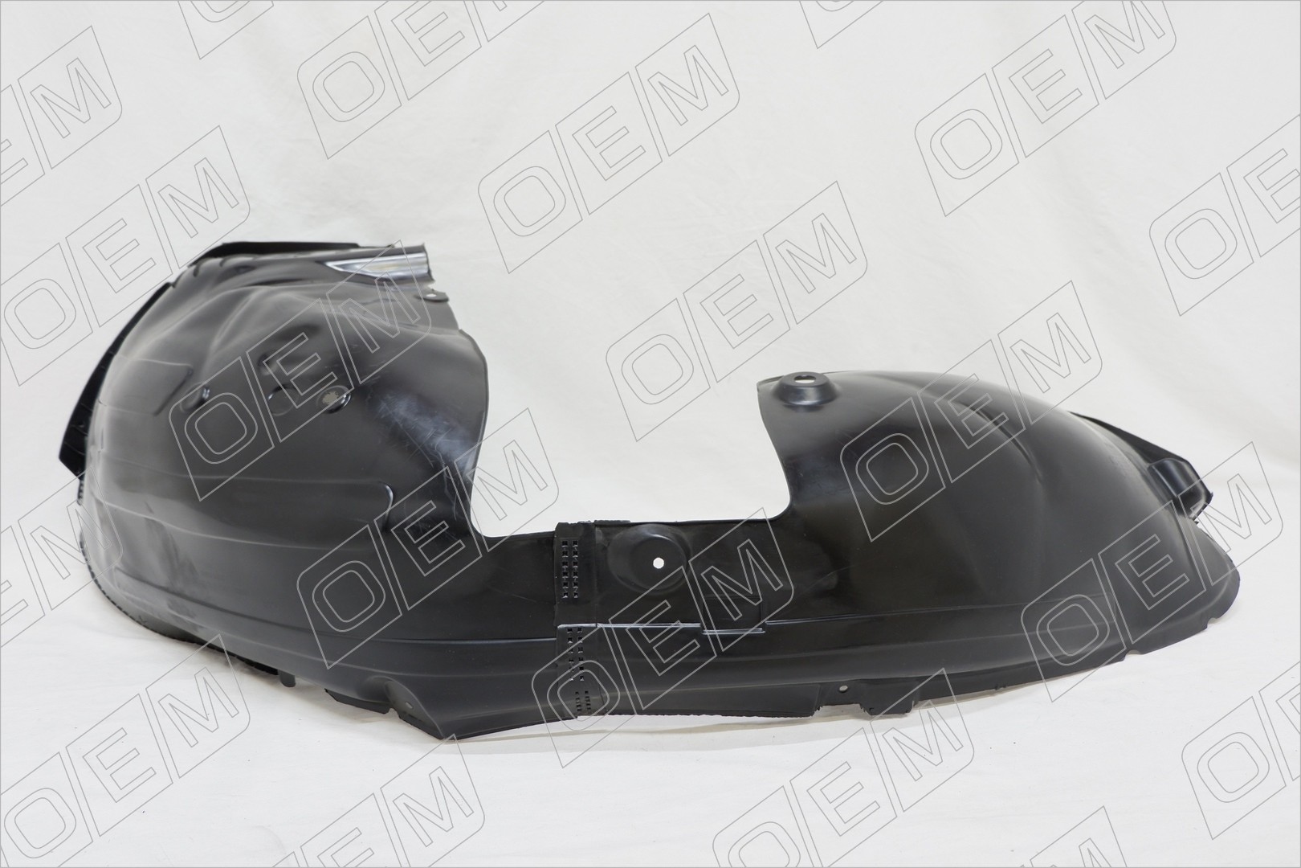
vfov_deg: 53.1
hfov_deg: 73.7
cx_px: 650
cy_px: 434
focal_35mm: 24
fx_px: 867
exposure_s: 1/34
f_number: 3.5
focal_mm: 16
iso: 500
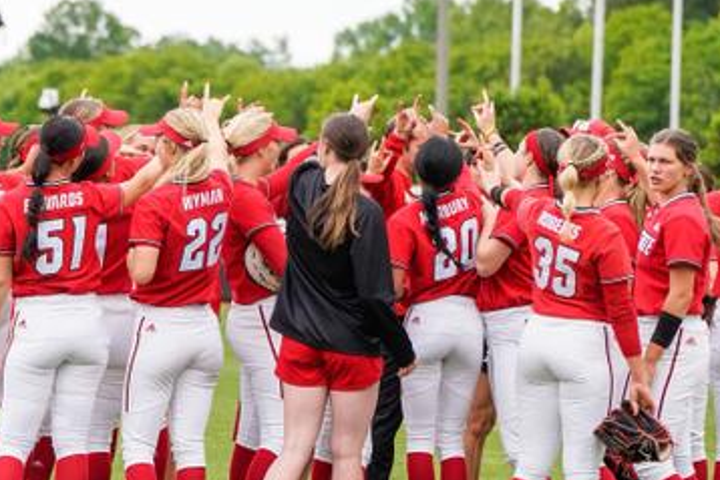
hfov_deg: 16.8
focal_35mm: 122
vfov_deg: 11.2
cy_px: 283
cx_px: 286
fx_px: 2441
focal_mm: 97
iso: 320
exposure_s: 1/800
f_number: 3.5
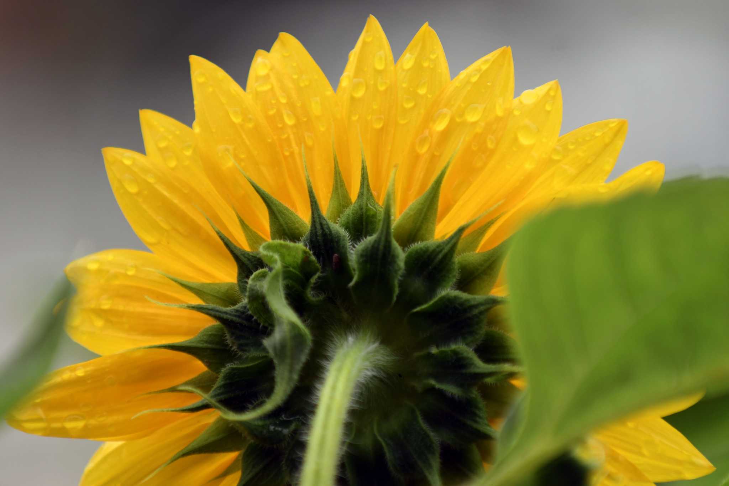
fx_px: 6074
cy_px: 243
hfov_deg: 6.9
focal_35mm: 300
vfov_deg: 4.6
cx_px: 364
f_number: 4
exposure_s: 1/1250
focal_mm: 200
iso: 500
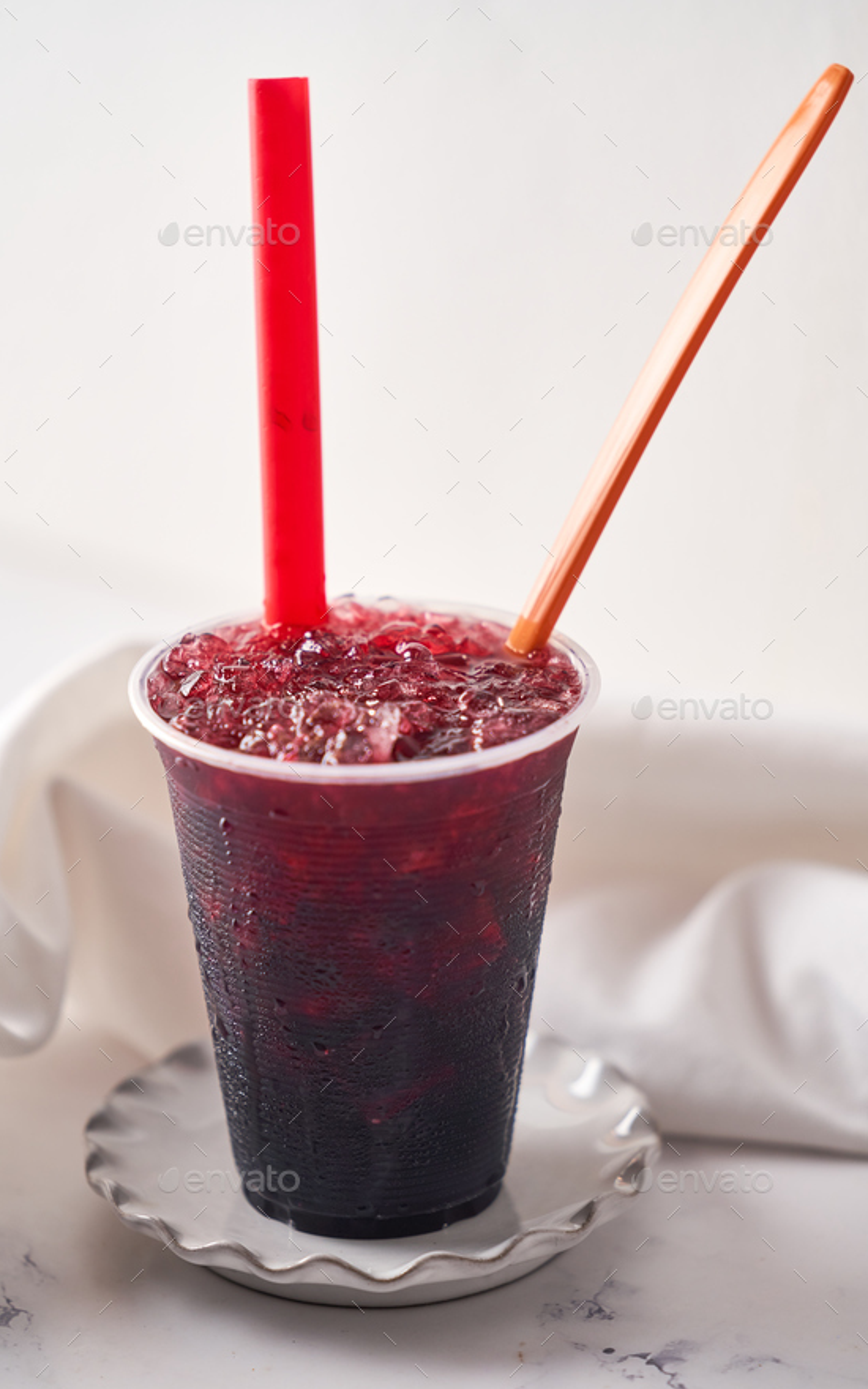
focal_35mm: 205
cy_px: 695
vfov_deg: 10.2
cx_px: 461
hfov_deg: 6.4
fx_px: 7759
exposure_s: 1/160
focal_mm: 200
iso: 100
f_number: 3.5
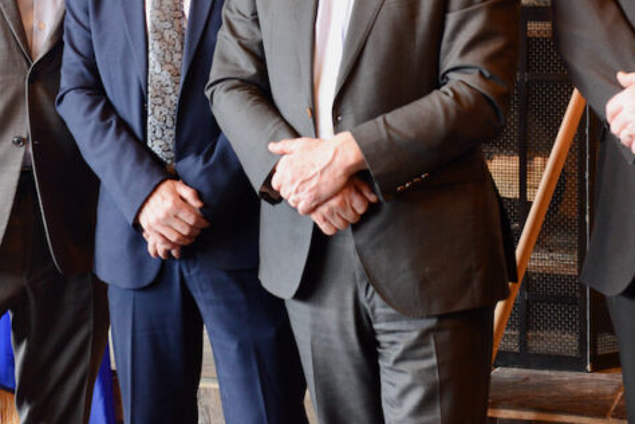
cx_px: 214
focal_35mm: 108
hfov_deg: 18.9
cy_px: 28
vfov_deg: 12.6
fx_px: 1905
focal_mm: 50
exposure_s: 1/60
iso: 1600
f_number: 4.5
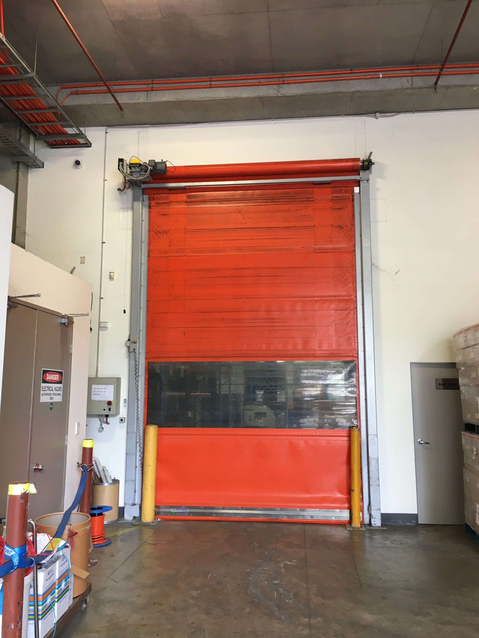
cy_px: 319
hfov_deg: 48.2
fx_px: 535
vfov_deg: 61.7
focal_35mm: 29
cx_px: 240
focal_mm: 4.15
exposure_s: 1/33
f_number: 2.2
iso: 64
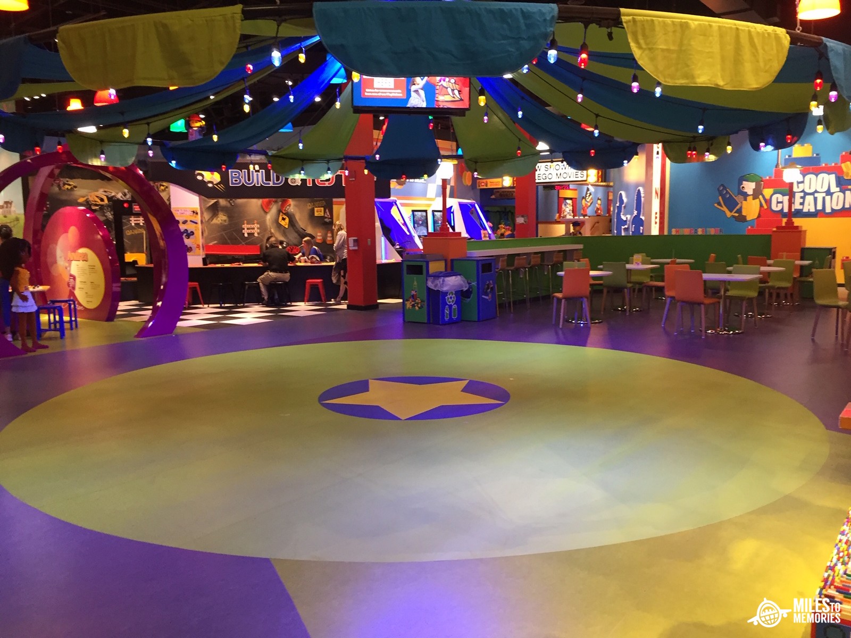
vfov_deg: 48.2
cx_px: 426
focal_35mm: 29
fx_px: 713
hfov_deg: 61.7
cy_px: 319
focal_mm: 4.15
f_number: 2.2
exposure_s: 1/30
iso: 125
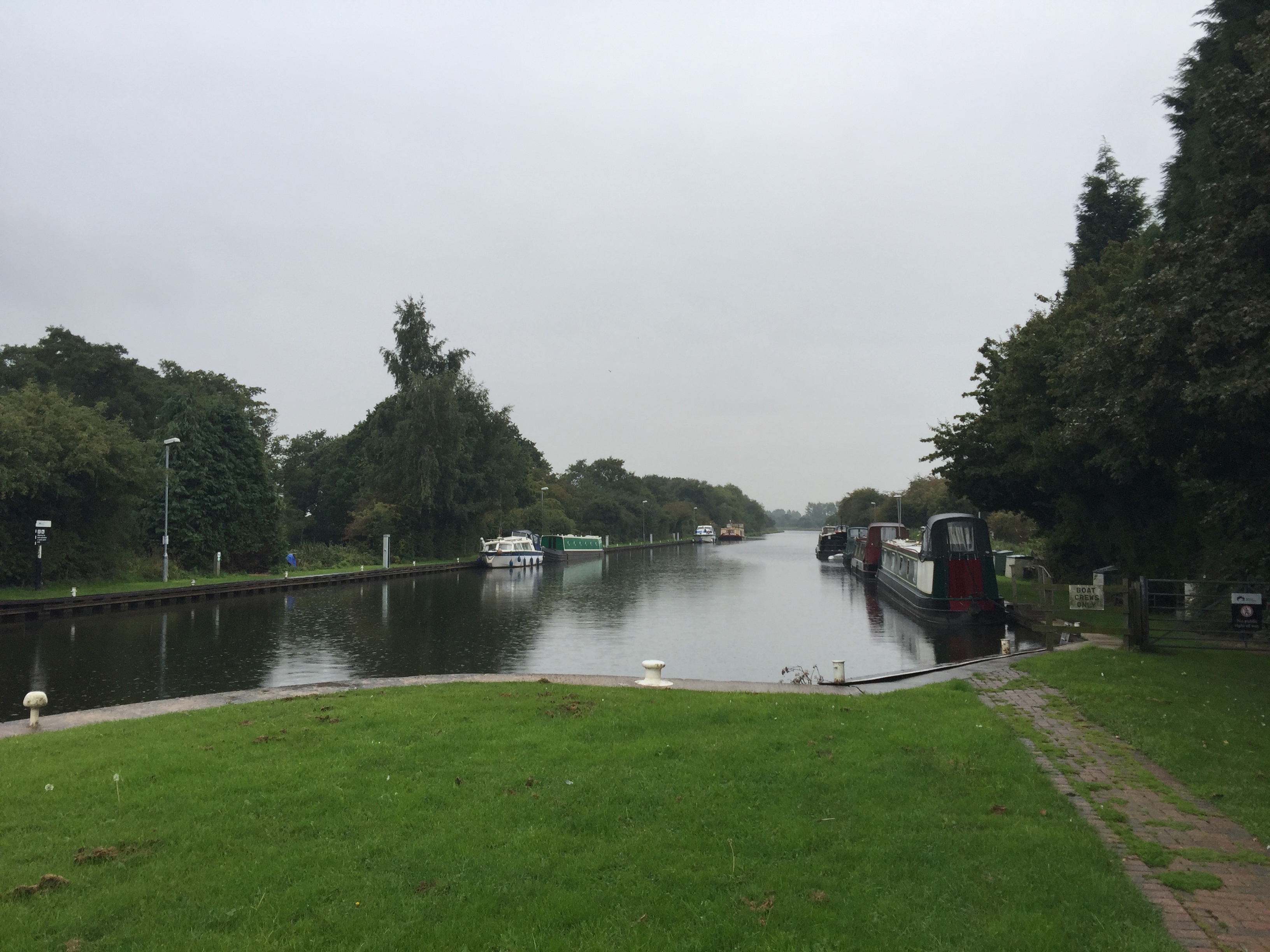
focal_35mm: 29
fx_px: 1064
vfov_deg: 48.2
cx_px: 635
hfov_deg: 61.7
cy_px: 476
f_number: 2.2
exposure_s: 1/299
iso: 32
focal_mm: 4.15
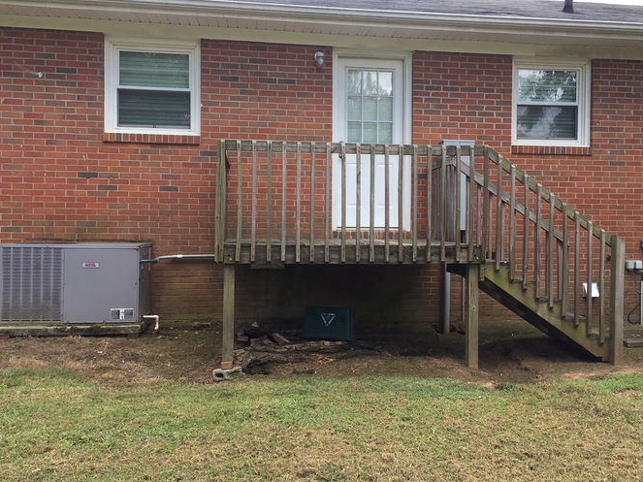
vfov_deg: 40.7
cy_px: 241
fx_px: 650
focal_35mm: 35
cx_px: 355
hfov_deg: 52.5
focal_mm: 4.15
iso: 32
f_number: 2.2
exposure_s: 1/230
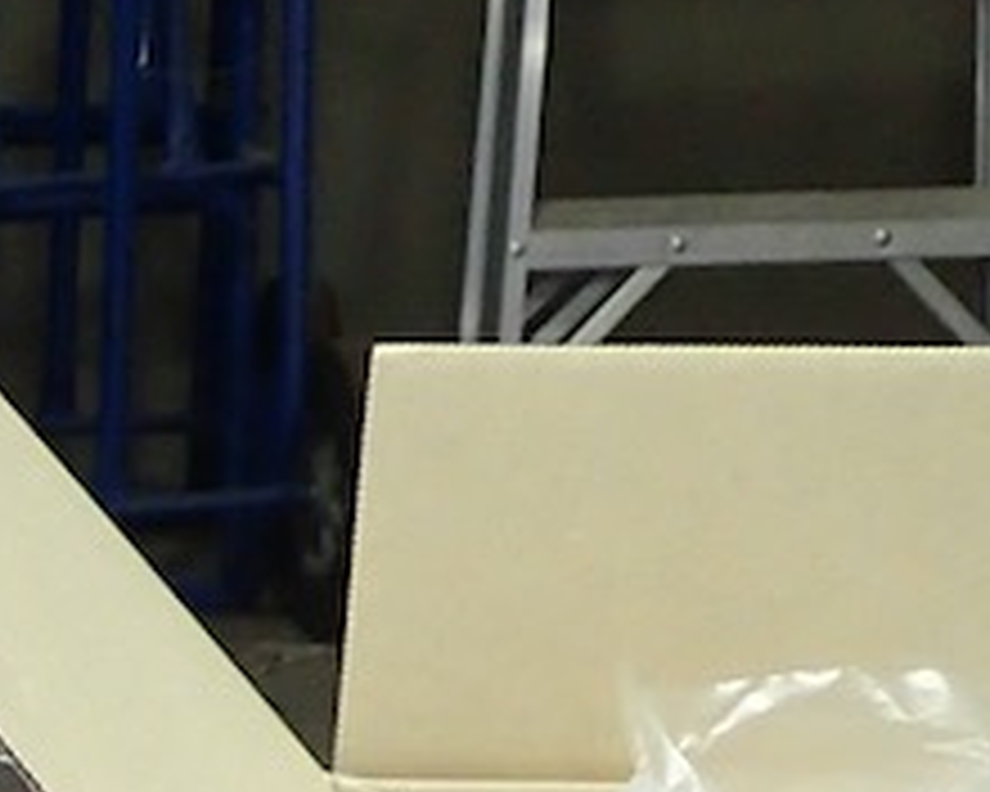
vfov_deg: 8.3
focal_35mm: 170
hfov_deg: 10.7
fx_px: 4981
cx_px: -774
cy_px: 1994
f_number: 2.3
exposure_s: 1/30
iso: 320
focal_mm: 5.5
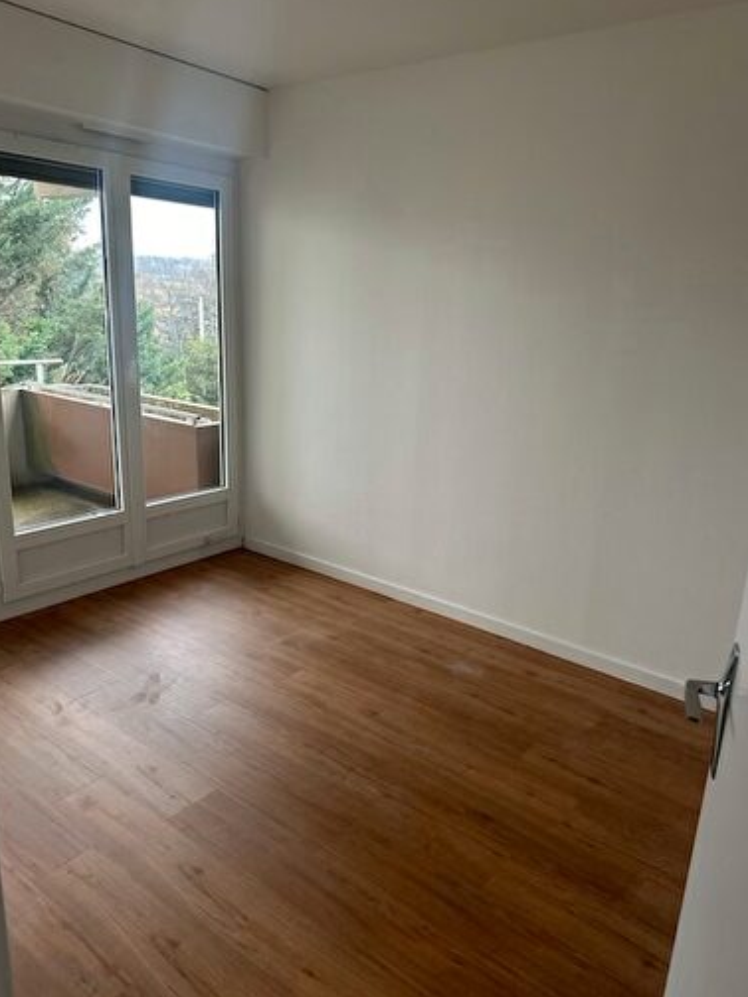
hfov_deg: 54.9
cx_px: 378
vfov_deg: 69.4
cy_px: 505
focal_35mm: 25
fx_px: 720
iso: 250
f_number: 1.78
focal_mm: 6.86
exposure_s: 1/81
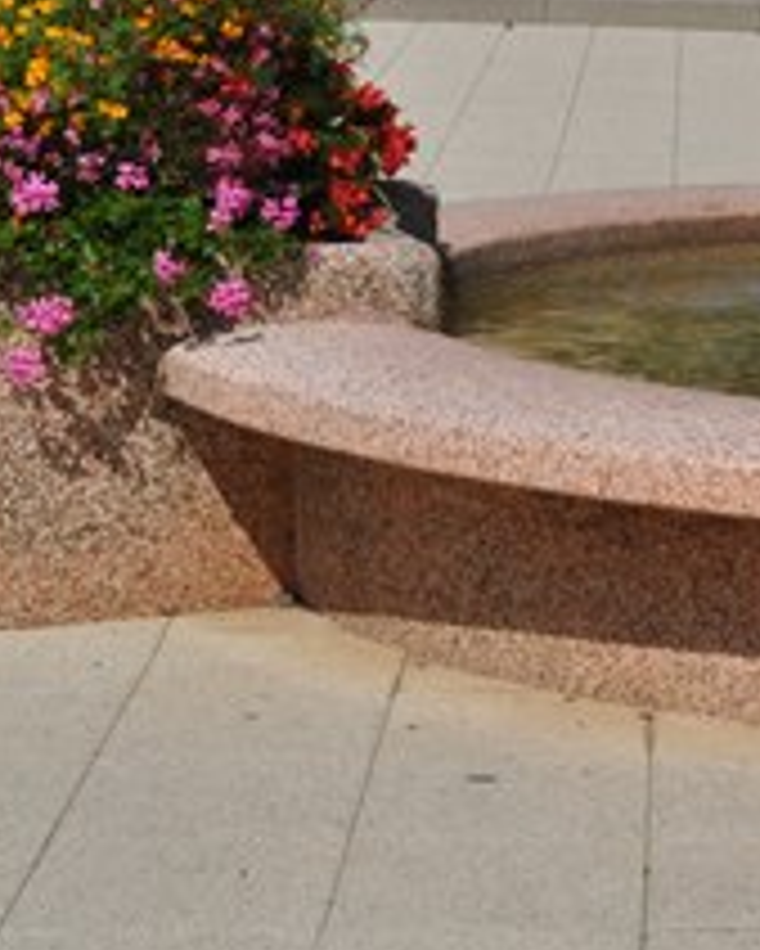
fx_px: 3821
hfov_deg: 10.9
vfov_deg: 13.9
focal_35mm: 136
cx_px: 1149
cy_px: -90
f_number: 10
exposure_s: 1/500
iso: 200
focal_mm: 28
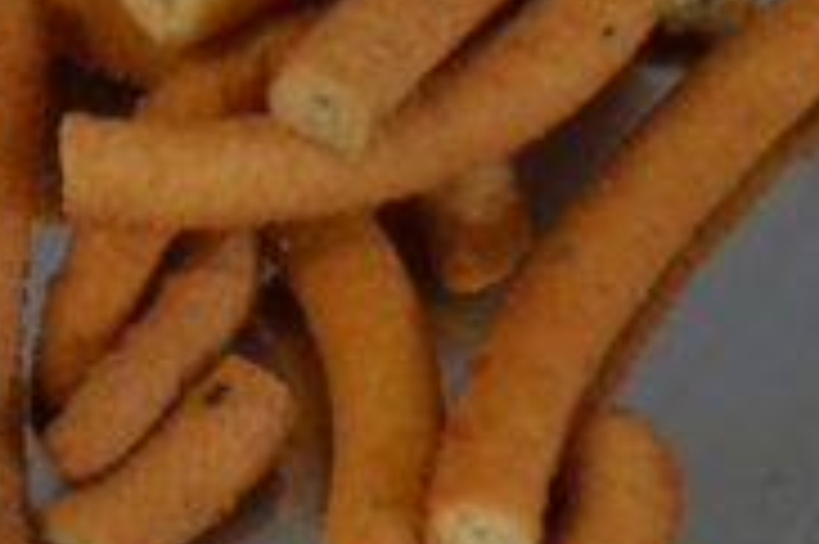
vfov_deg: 5.0
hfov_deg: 7.5
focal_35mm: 270
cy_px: -382
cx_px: -428
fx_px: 6137
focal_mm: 32
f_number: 4.8
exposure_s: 1/30
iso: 1000
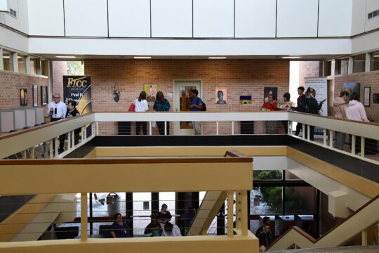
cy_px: 126
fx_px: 474
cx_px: 190
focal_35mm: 45
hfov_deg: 43.6
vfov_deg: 29.9
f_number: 6.3
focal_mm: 30
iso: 1250
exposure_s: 1/250
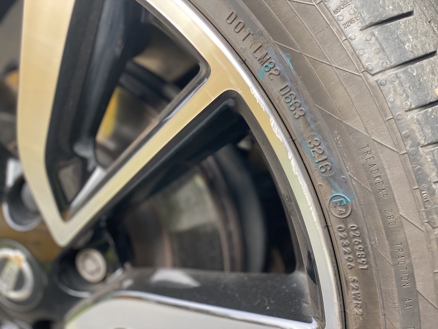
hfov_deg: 36.8
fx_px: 658
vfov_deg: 28.0
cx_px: 219
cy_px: 164
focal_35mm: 52
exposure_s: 1/122
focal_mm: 6
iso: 80
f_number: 2
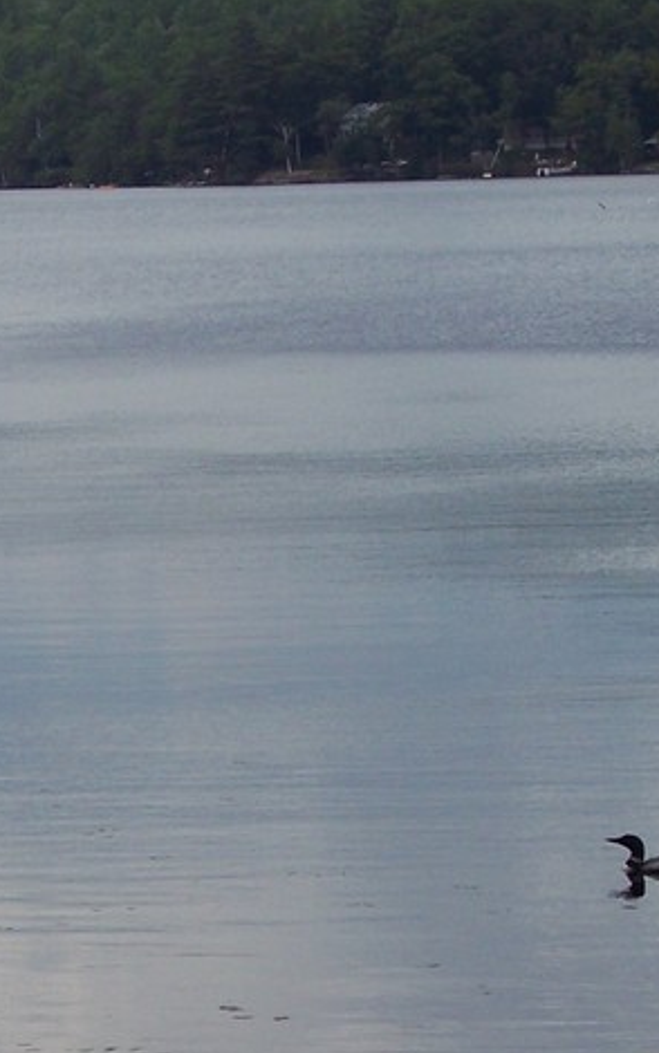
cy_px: 557
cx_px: -204
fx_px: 5772
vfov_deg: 10.4
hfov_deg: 6.5
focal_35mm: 201
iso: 100
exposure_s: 1/750
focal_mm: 16
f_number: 5.6
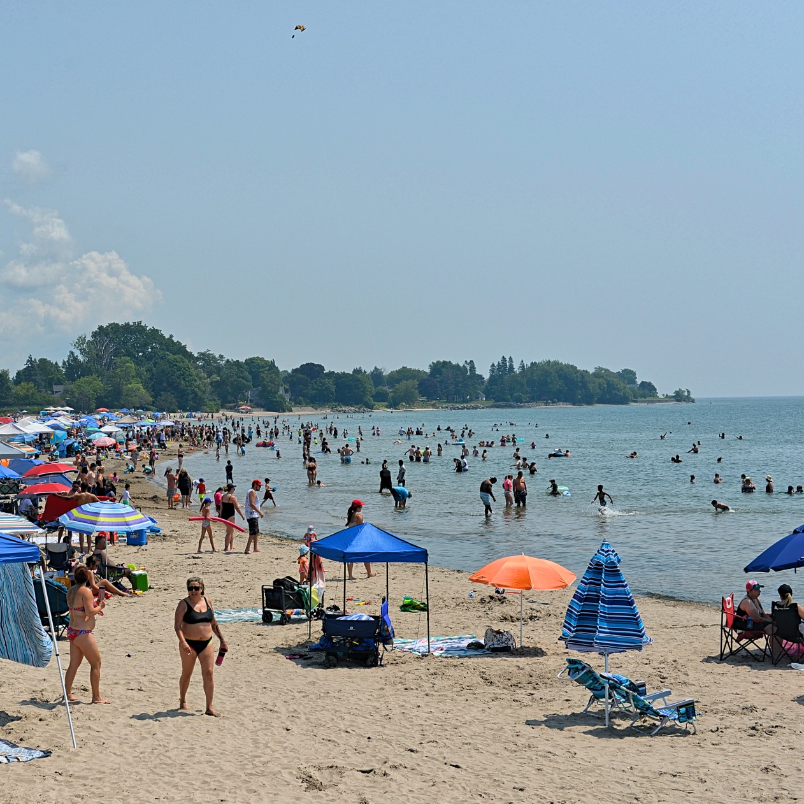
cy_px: 401
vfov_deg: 26.9
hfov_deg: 26.7
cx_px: 245
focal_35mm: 64
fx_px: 1682
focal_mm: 50
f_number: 7.1
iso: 400
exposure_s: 1/4000
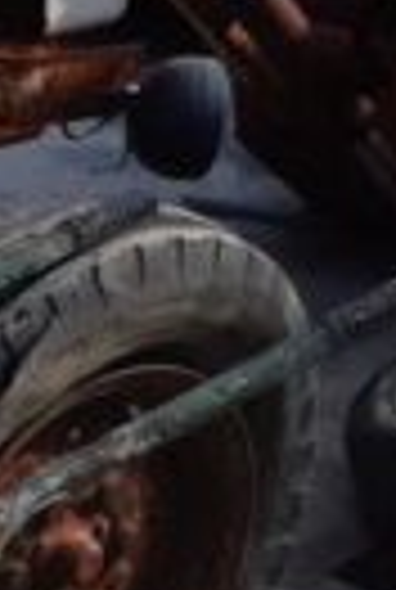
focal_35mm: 158
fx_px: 2593
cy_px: -531
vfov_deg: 11.8
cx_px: 1076
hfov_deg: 7.8
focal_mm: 3.92
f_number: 1.7
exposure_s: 1/2083
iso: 40
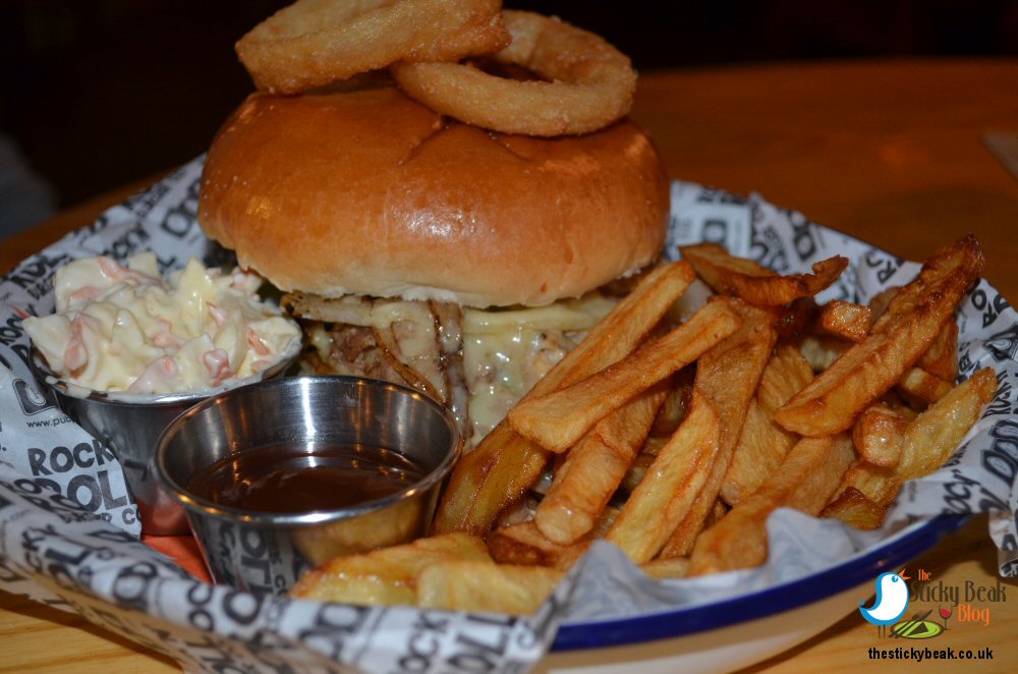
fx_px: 1481
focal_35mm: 52
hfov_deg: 37.9
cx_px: 509
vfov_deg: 25.6
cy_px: 337
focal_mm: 35
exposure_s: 1/60
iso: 1250
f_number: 5
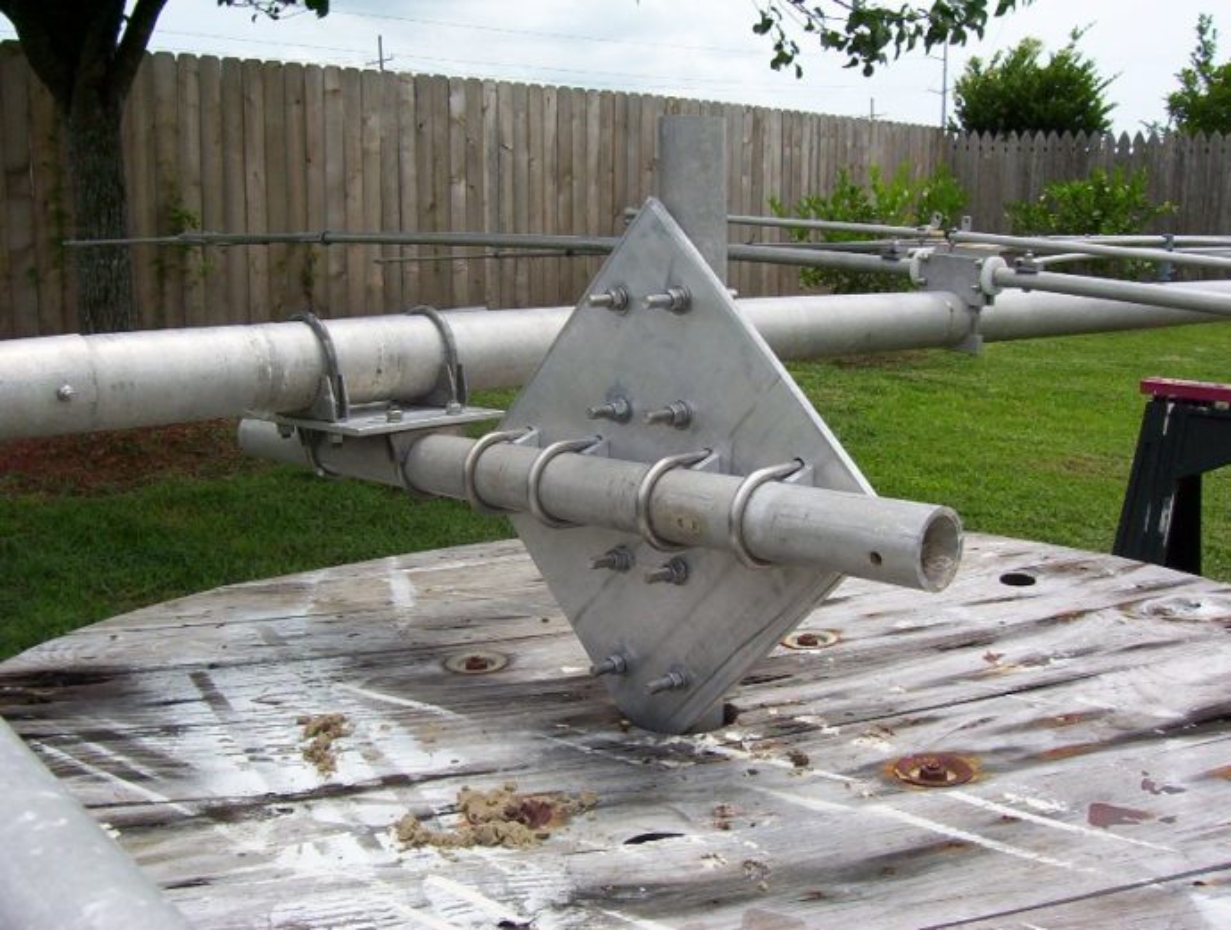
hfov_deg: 43.8
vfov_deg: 33.7
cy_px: 465
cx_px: 616
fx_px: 1533
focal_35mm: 43
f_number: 5.17
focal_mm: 5.77
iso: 100
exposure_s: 1/764
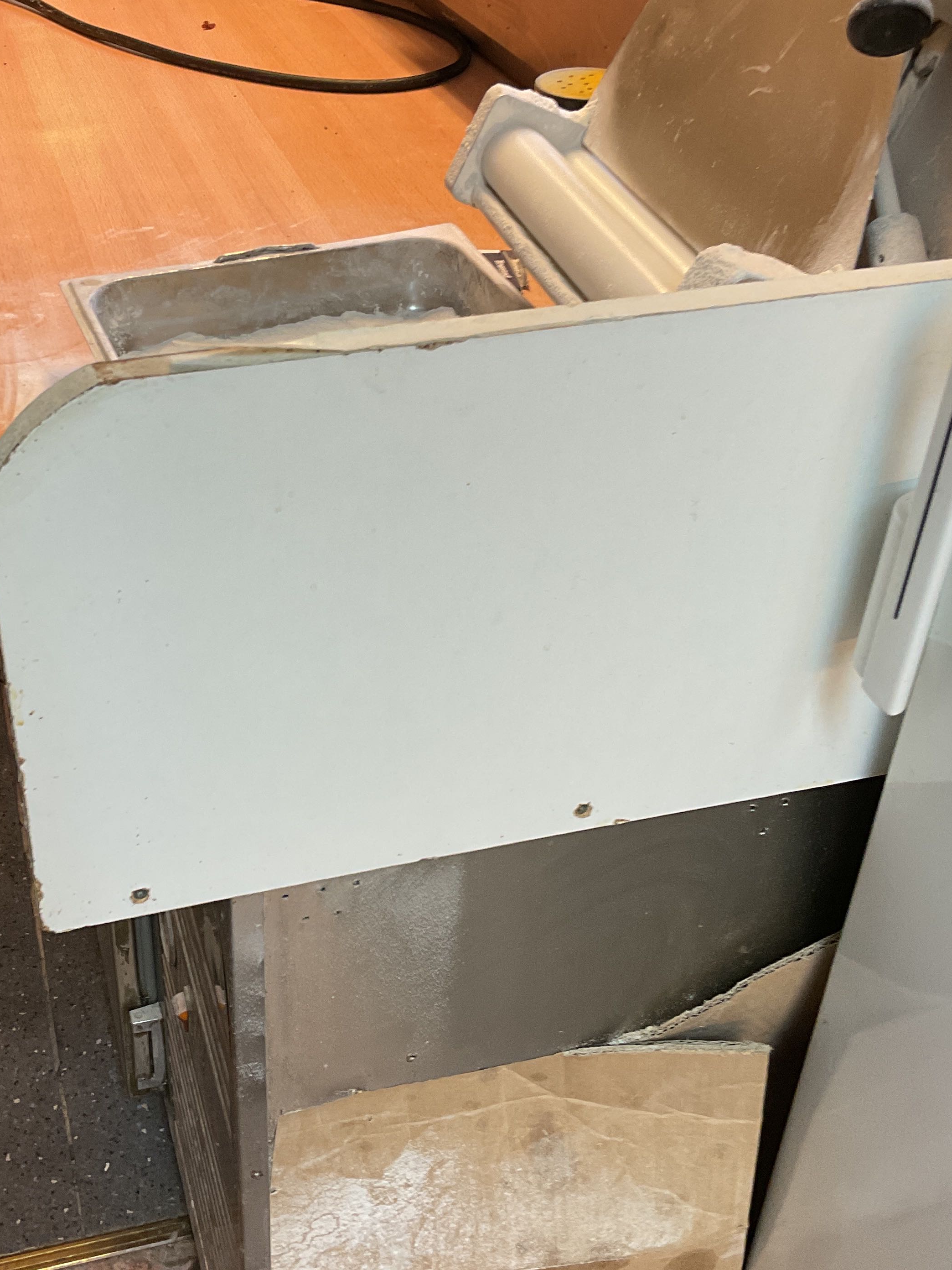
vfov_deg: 44.8
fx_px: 1540
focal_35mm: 42
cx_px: 306
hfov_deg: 34.0
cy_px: 598
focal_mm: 3
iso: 50
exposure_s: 1/50
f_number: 1.8
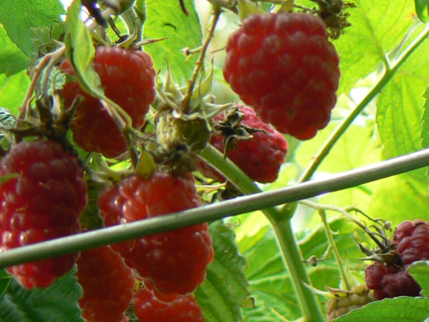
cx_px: 453
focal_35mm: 206
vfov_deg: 7.2
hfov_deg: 9.5
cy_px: 102
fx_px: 2553
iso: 80
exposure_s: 1/100
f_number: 4
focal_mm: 12.6
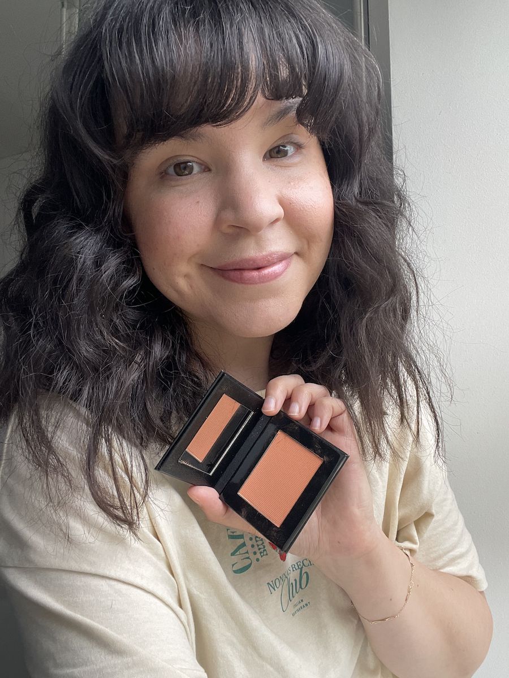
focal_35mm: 30
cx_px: 254
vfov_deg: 60.0
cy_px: 339
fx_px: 588
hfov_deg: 46.8
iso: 100
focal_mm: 2.71
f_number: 2.2
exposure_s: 1/105
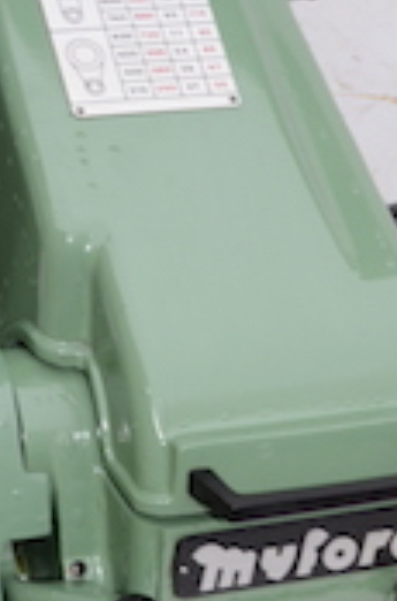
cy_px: 359
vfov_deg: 16.7
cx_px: 117
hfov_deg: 11.0
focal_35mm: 123
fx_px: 2050
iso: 1000
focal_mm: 35
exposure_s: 1/60
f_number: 14
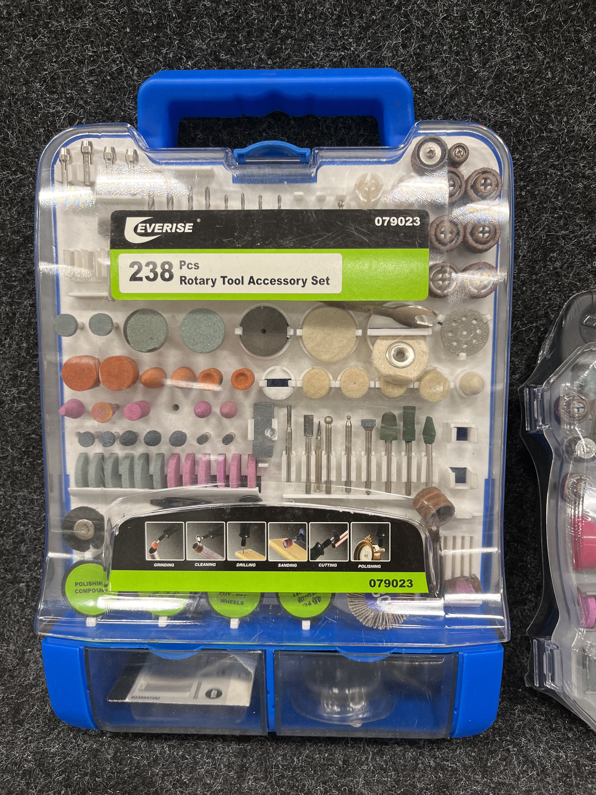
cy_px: 398
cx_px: 298
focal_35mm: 26
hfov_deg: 53.1
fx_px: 597
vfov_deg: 67.3
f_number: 1.6
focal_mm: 5.1
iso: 125
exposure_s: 1/101
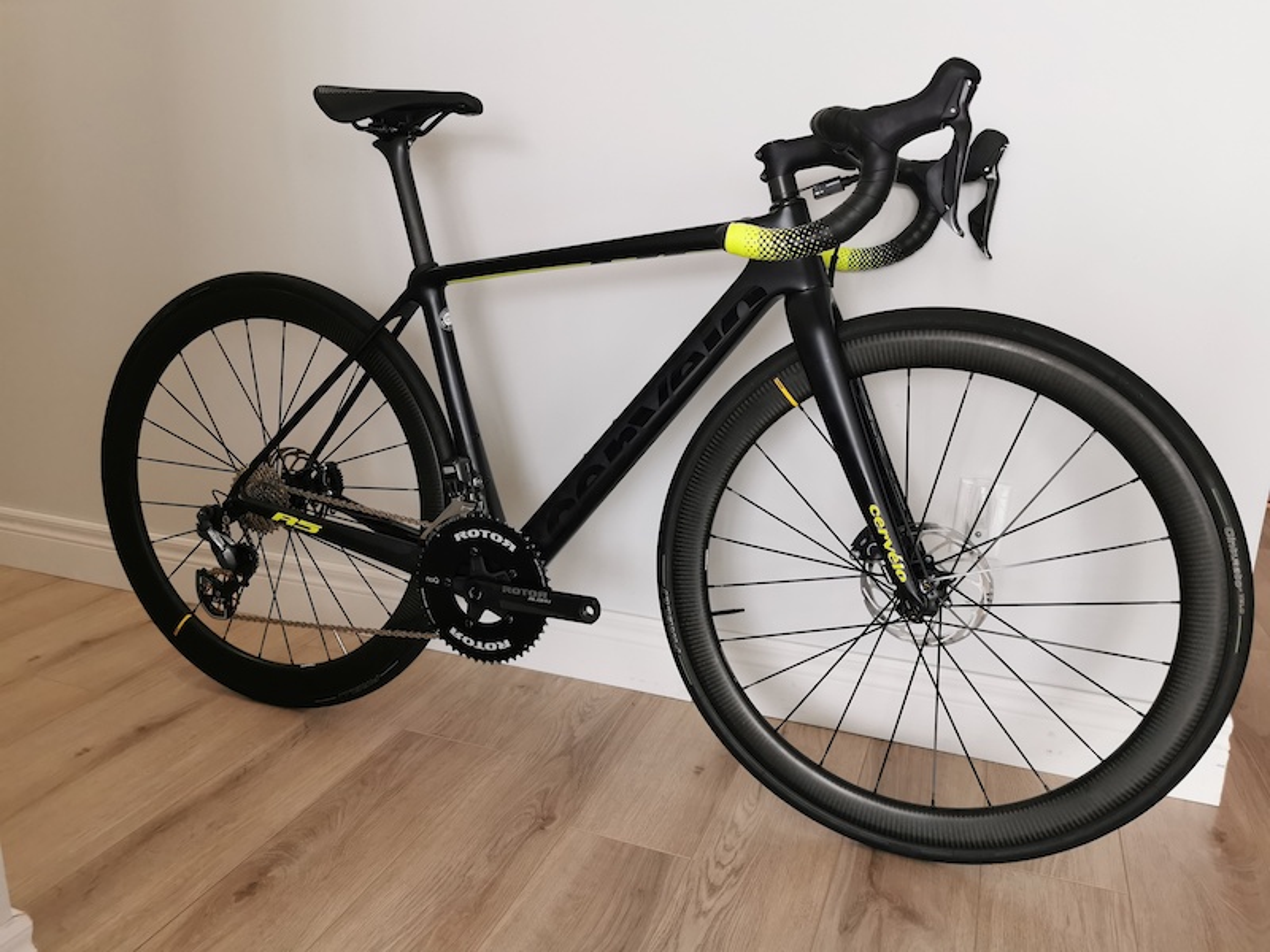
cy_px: 476
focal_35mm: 27
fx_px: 991
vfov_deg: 51.4
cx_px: 635
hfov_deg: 65.3
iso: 160
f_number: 1.6
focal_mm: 5.56
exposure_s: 1/100
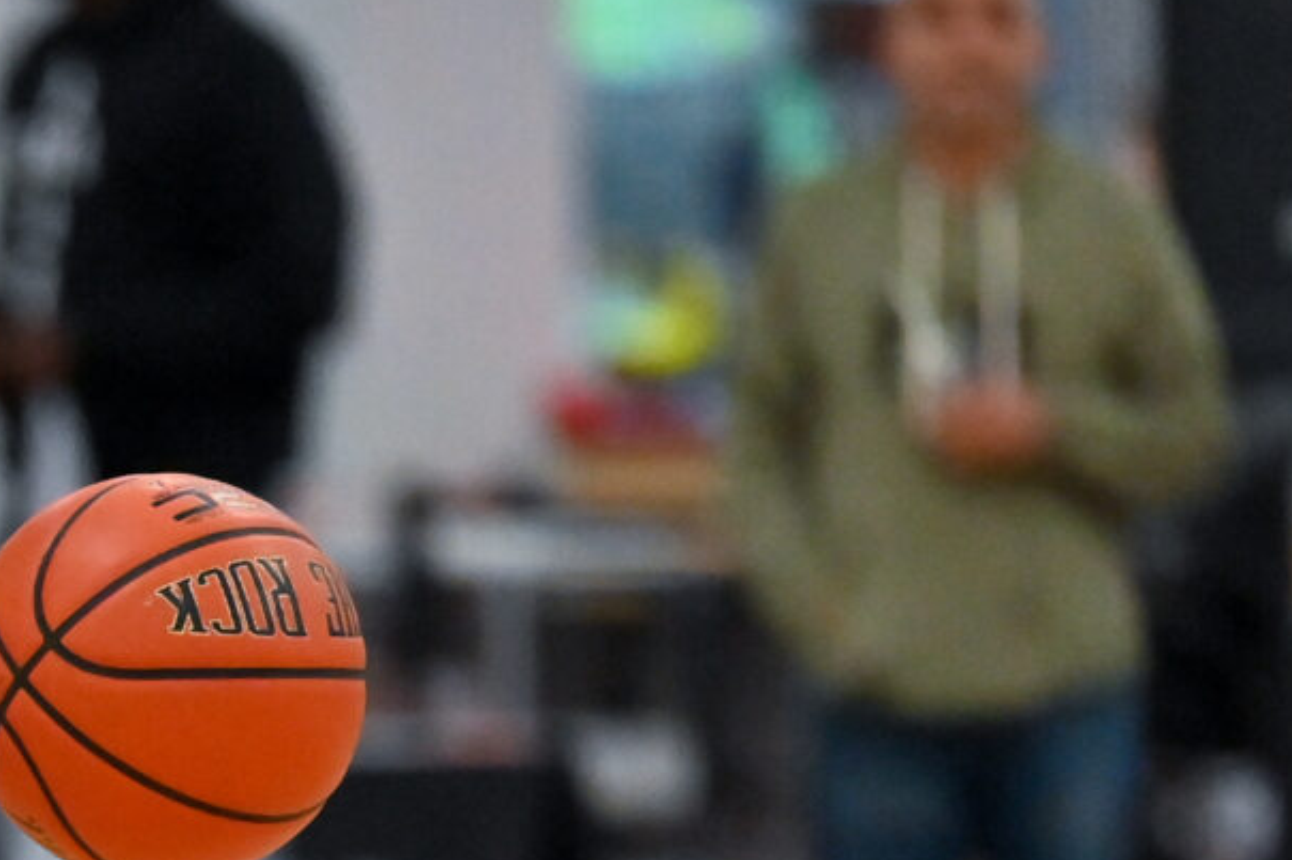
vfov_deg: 1.6
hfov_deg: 2.4
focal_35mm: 846
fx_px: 30352
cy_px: 1429
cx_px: -574
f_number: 2.8
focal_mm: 200
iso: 4000
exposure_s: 1/1250
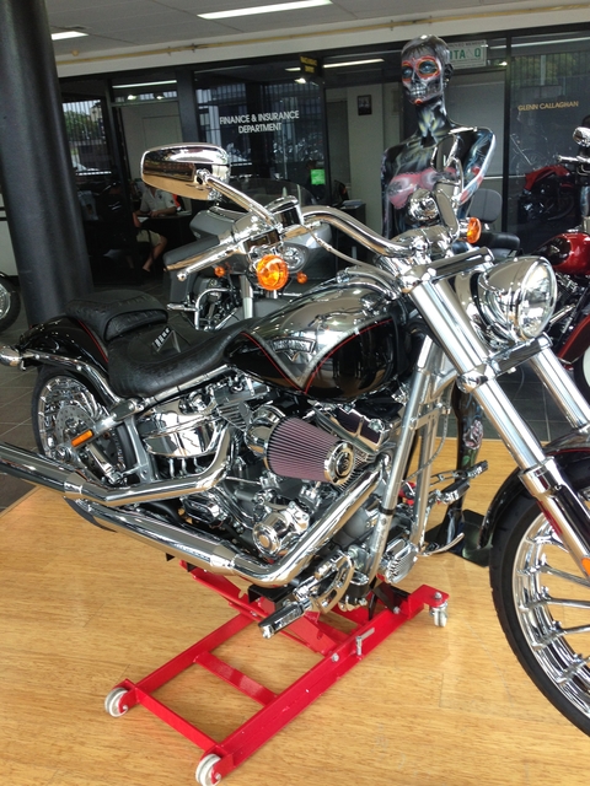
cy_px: 393
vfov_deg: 55.4
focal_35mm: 33
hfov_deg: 42.9
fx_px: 750
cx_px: 295
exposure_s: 1/120
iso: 80
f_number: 2.4
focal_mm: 4.13
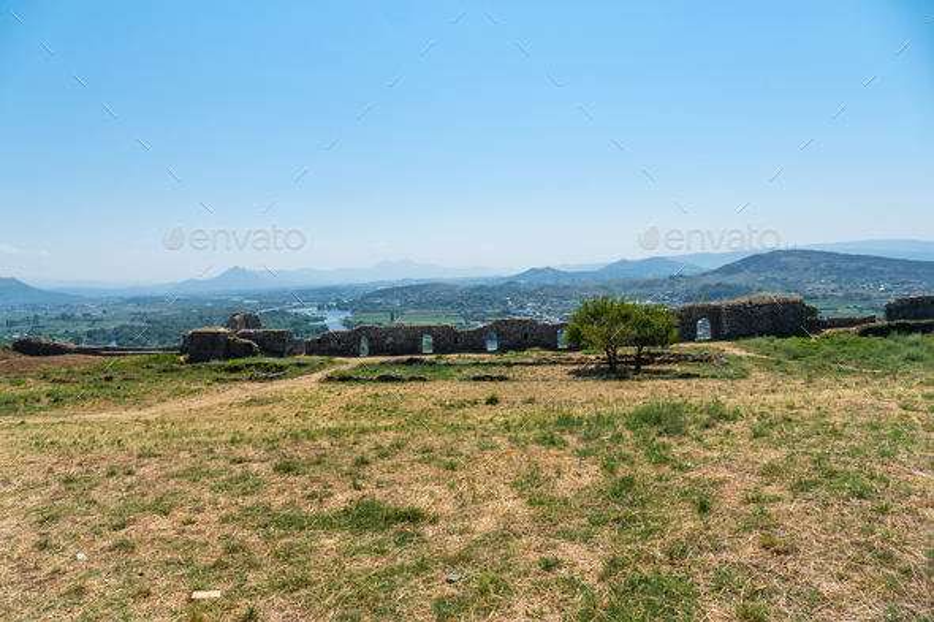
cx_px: 467
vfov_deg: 53.1
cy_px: 311
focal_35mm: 24
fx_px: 622
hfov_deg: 73.8
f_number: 5
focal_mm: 16
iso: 100
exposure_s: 1/1250
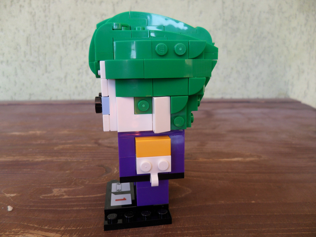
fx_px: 246
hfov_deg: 65.3
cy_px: 118
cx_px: 158
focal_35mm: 27
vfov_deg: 51.3
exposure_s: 1/45
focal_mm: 4.9
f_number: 3.5
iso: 100
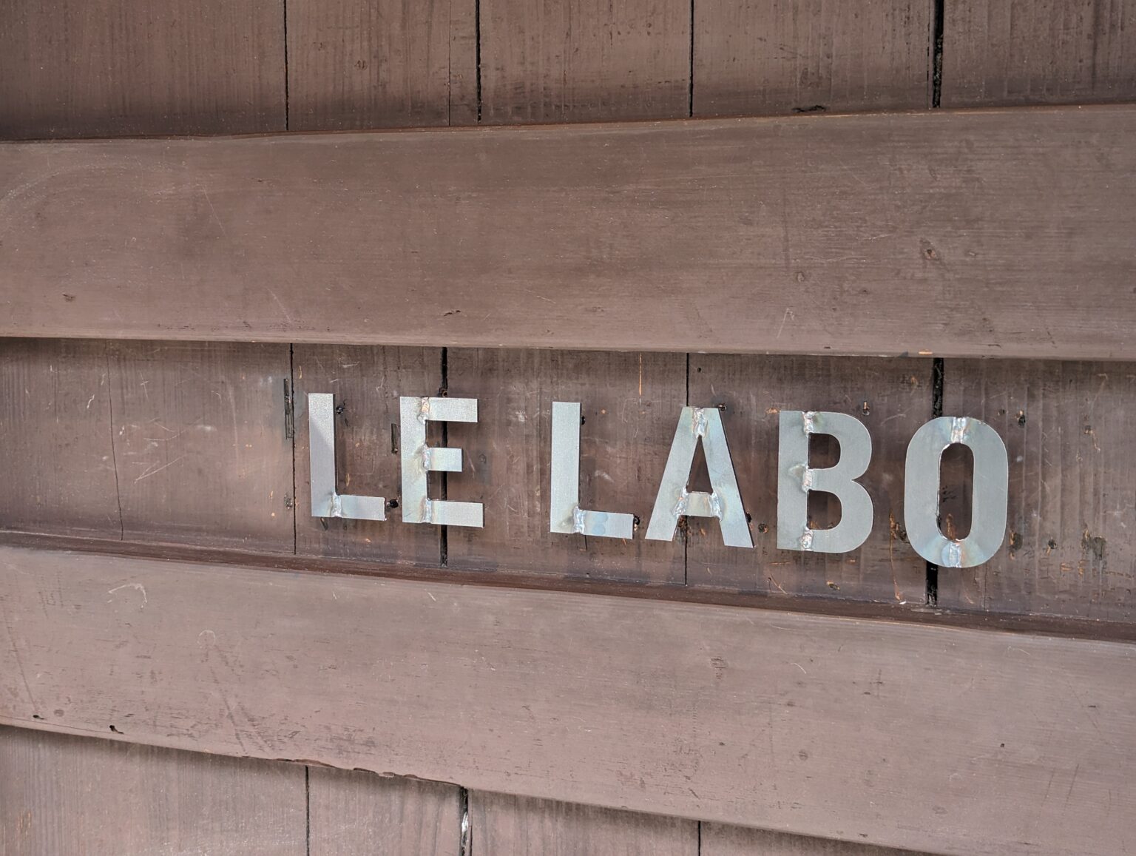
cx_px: 568
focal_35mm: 48
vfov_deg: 30.3
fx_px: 1578
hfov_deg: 39.6
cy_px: 428
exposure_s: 1/58.6
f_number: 1.85
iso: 49
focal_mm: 6.81
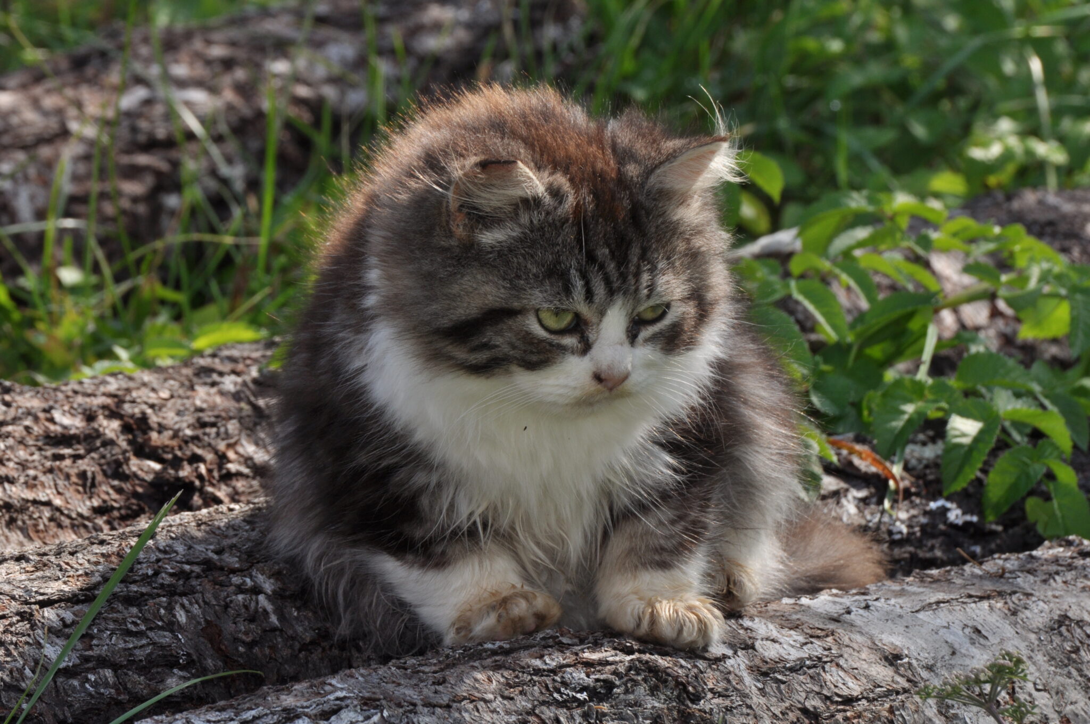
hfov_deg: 5.5
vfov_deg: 3.7
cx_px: 545
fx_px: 11340
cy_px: 362
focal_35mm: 375
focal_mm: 250
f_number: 18
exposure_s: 1/200
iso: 200
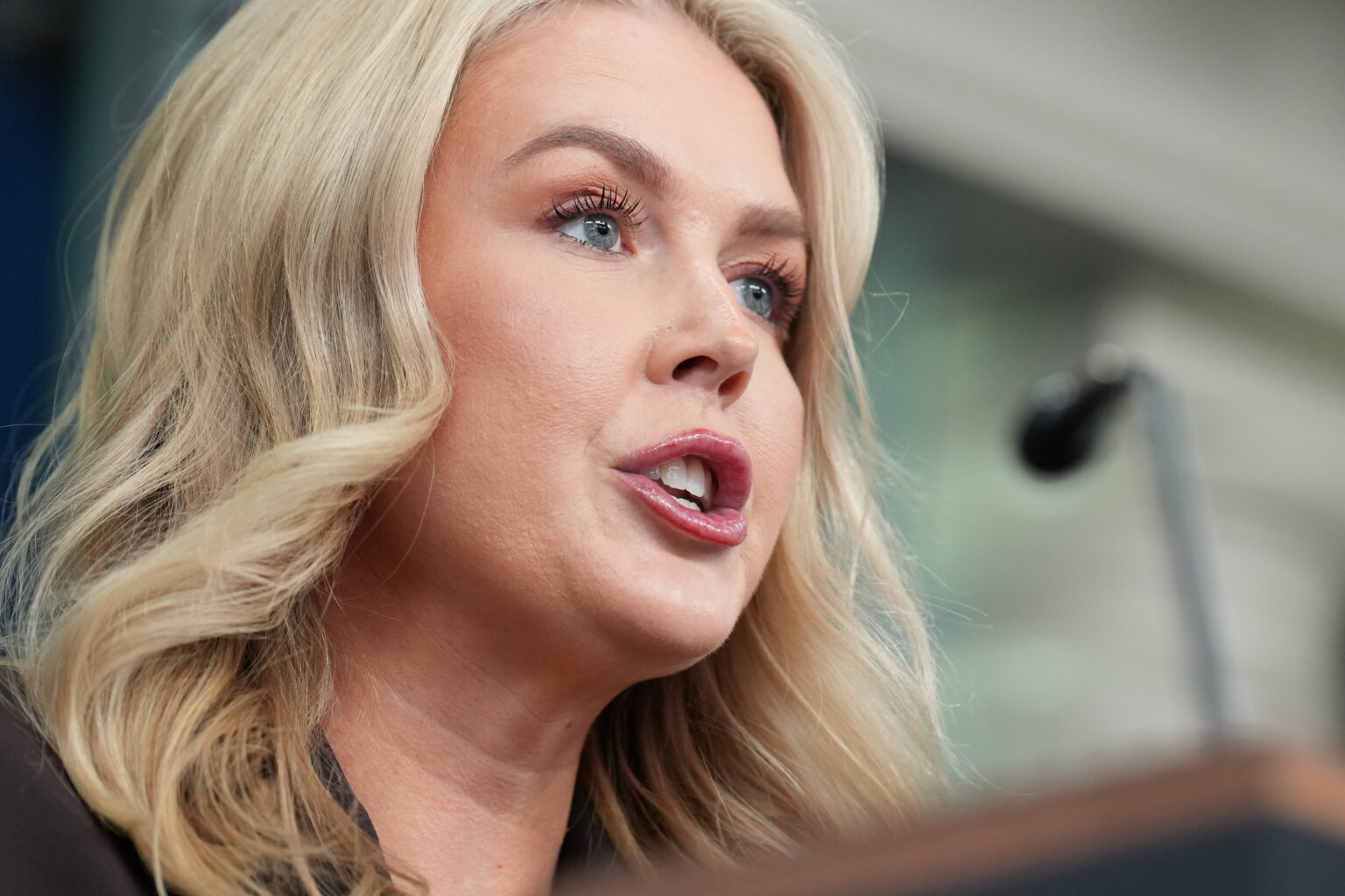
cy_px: 448
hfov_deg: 6.9
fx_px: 11207
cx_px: 672
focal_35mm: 300
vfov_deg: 4.6
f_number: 3.5
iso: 2000
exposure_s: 1/400
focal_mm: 200
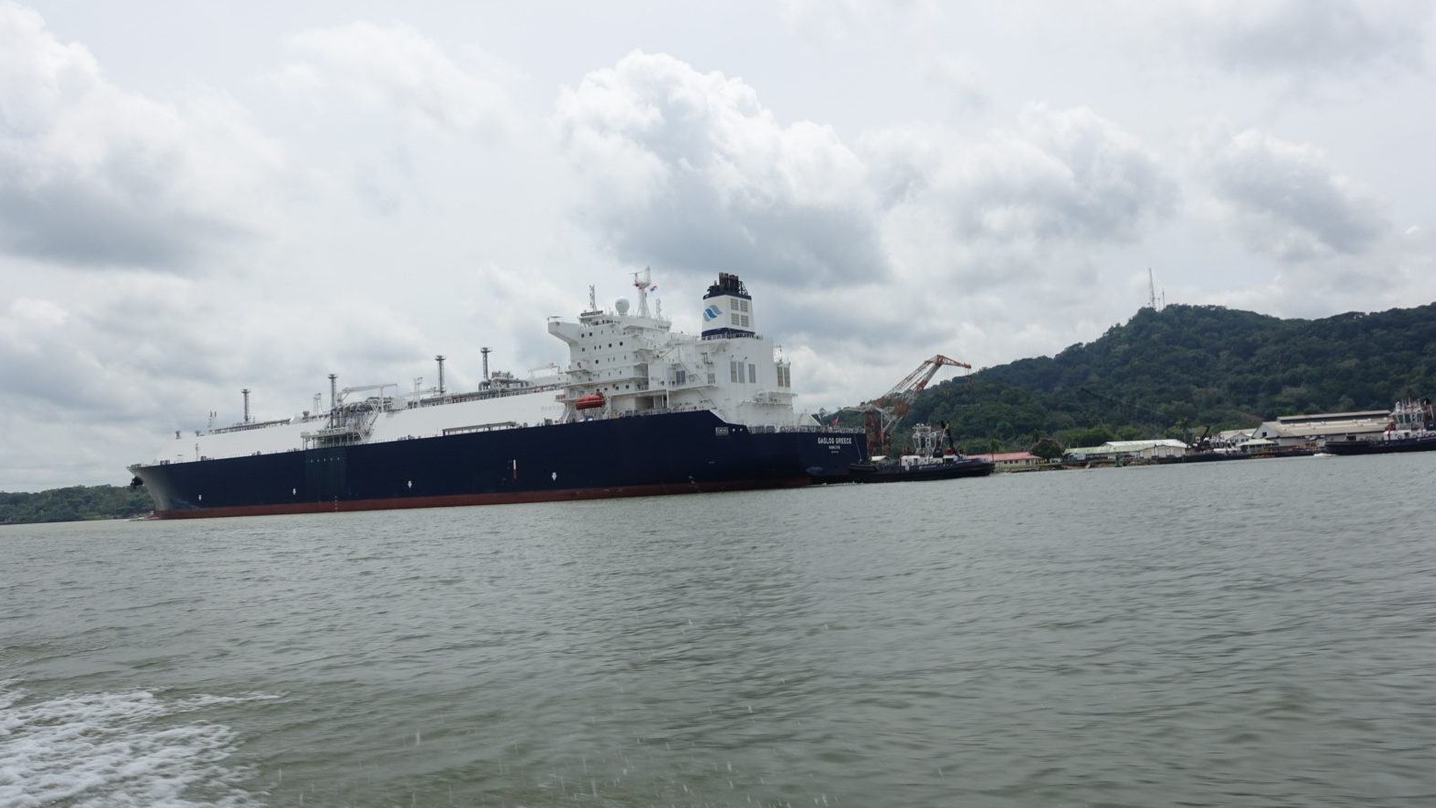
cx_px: 718
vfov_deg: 44.4
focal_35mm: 26
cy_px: 423
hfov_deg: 71.9
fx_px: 990
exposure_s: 1/125
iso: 125
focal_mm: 8.8
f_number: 5.6
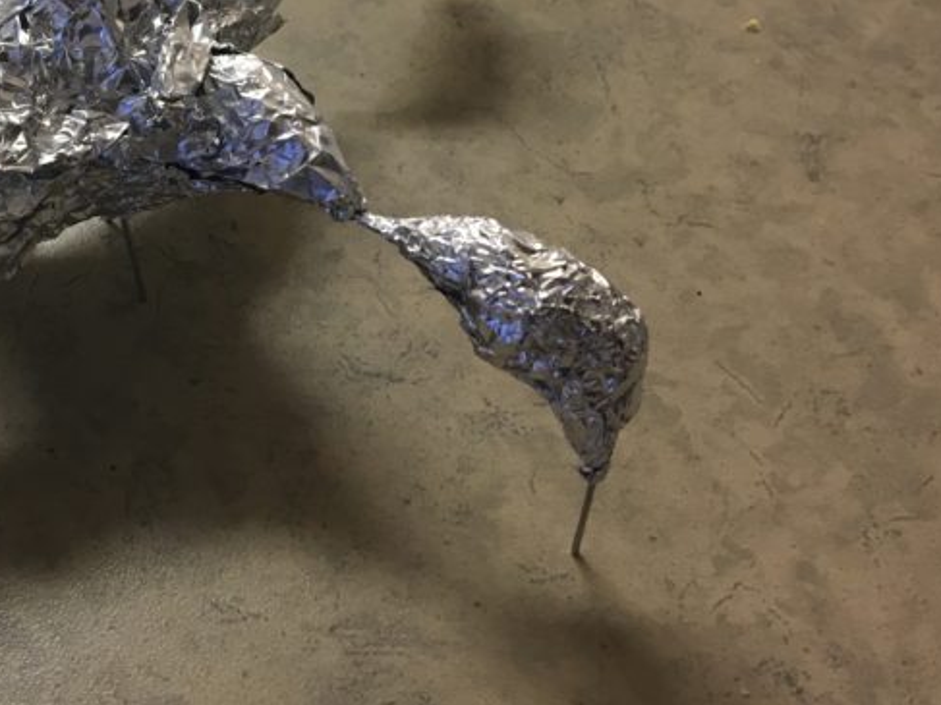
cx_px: 70
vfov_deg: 23.7
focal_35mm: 61
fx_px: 1658
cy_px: 151
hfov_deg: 30.1
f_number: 2.2
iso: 64
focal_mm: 4.15
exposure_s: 1/30
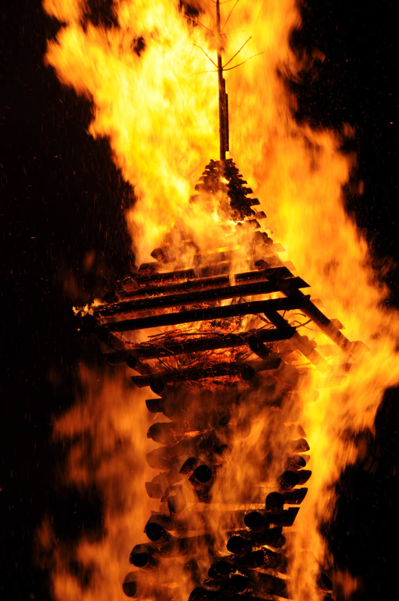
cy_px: 300
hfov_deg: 11.1
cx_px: 200
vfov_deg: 16.7
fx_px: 2050
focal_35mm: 123
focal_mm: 82
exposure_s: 1/100
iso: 200
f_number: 5
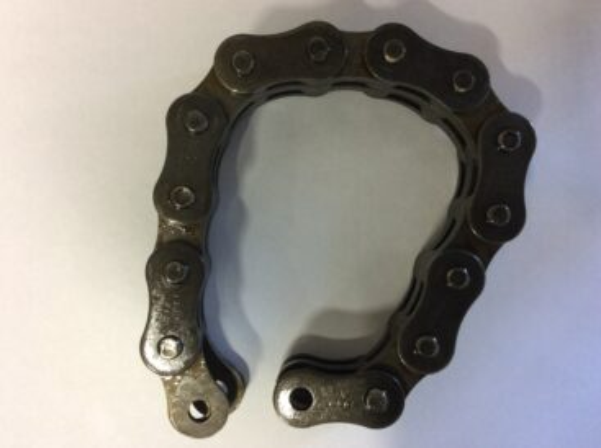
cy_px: 224
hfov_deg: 56.9
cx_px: 300
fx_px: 555
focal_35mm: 32
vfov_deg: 44.0
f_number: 2.4
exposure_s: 1/24
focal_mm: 3.3
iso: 100
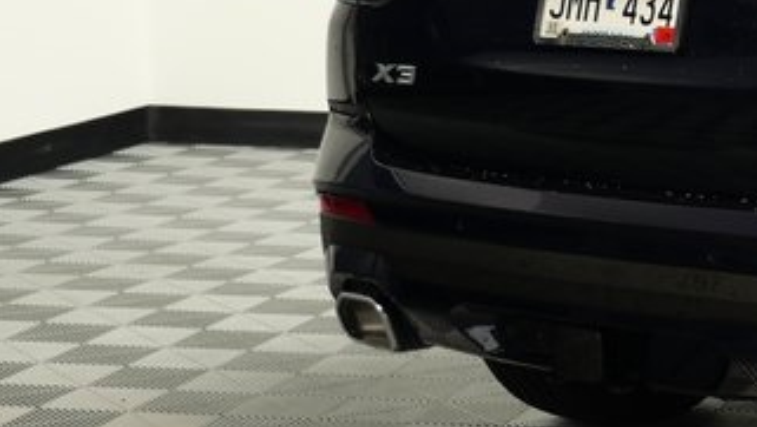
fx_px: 2792
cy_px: 94
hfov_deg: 14.5
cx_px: 1092
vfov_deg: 8.7
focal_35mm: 139
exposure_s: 1/200
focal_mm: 20
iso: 200
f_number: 4.1
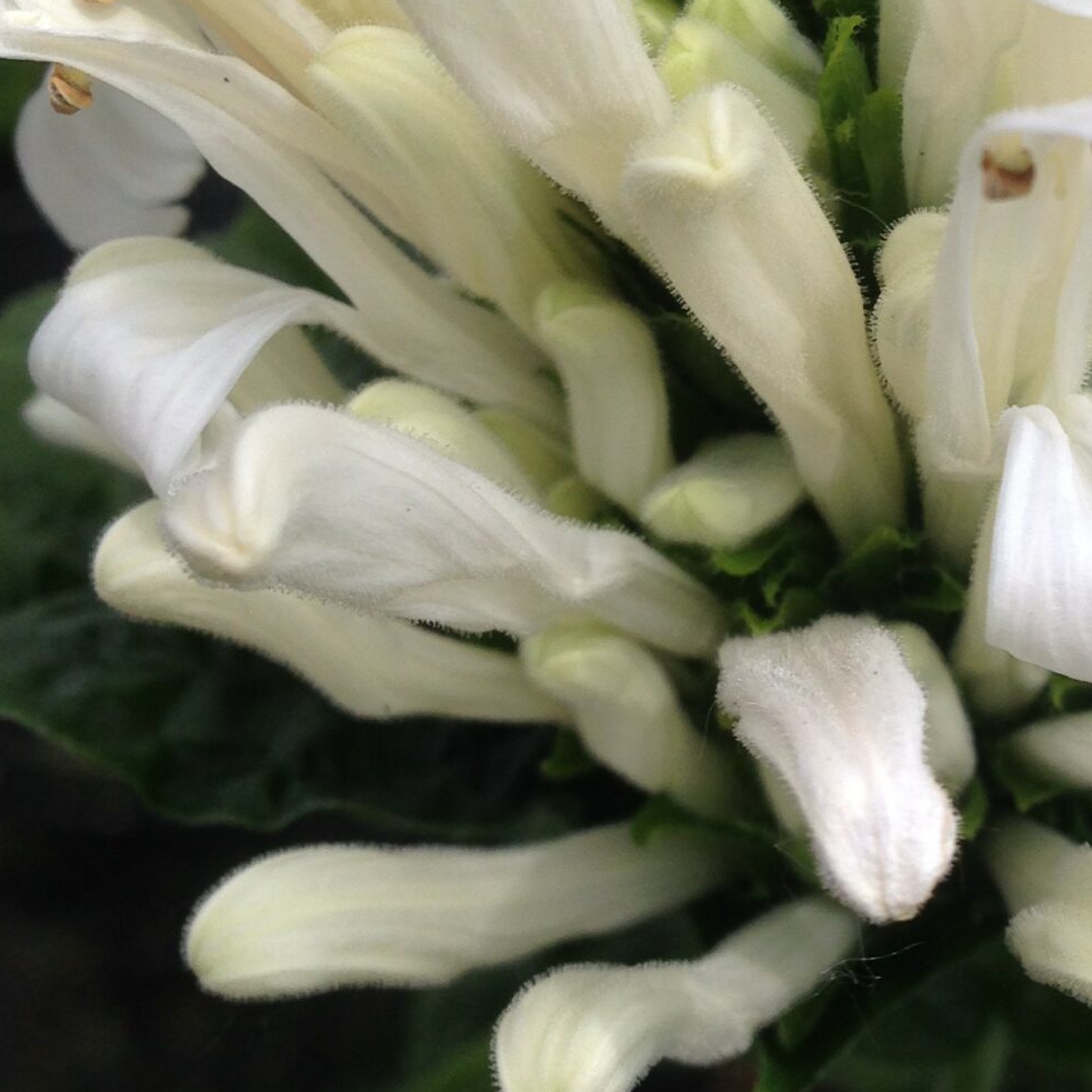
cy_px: 368
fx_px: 2712
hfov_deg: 22.4
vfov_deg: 22.7
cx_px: 920
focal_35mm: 76
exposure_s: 1/414
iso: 50
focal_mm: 4.12
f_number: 2.4
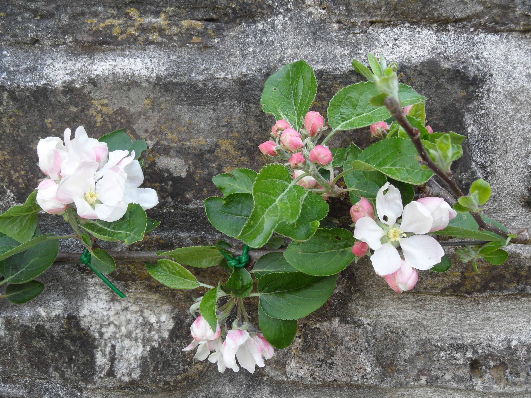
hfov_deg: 46.8
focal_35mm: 40
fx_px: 614
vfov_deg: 36.0
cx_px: 266
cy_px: 199
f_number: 3.6
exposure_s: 1/90
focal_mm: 6.5
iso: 100
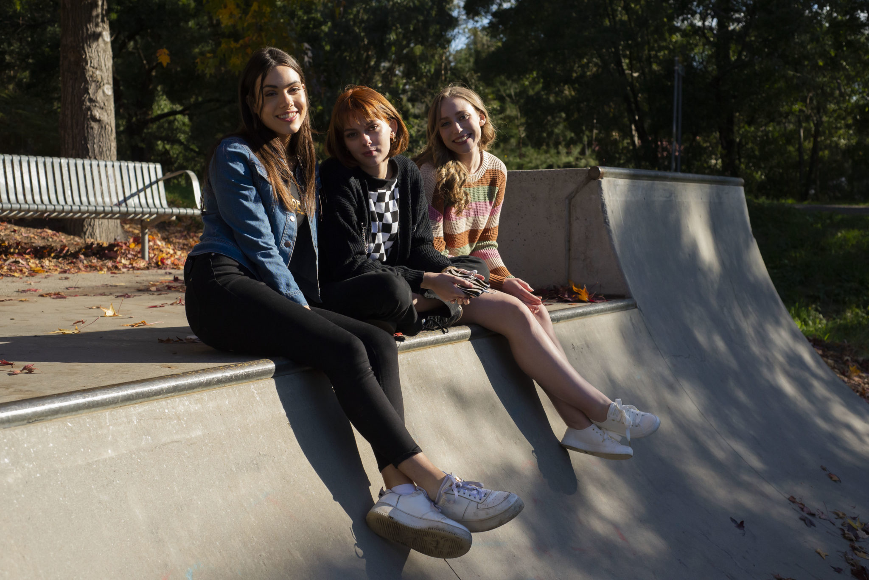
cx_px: 434
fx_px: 1207
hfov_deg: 39.6
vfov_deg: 27.0
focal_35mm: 50
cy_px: 290
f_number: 8
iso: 2000
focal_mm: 50
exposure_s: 1/4000
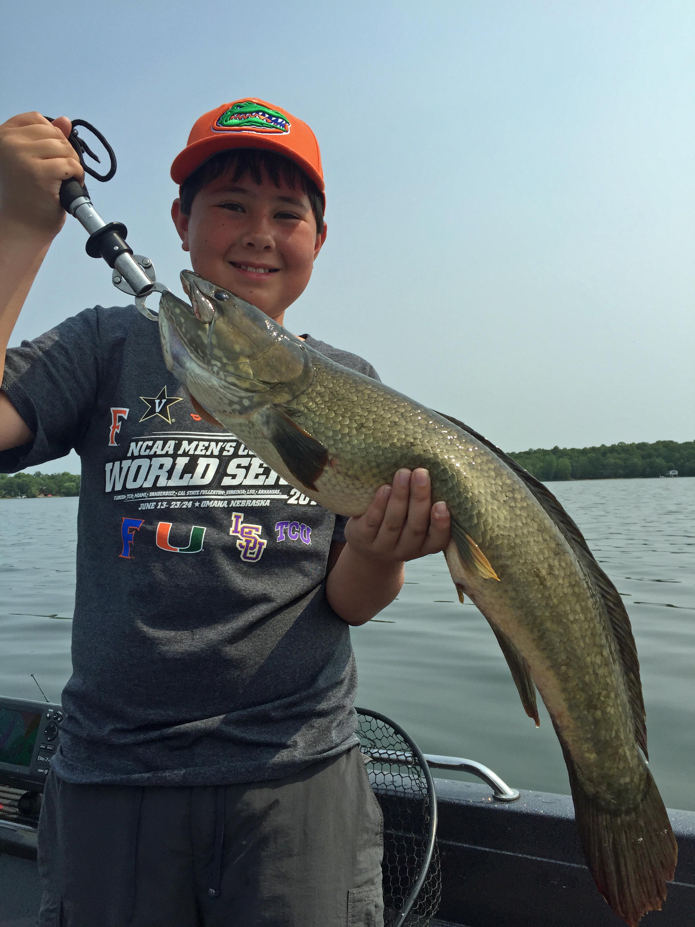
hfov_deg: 48.2
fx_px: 776
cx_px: 348
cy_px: 464
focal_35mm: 29
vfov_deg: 61.7
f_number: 2.2
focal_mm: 4.15
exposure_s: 1/1883
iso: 32
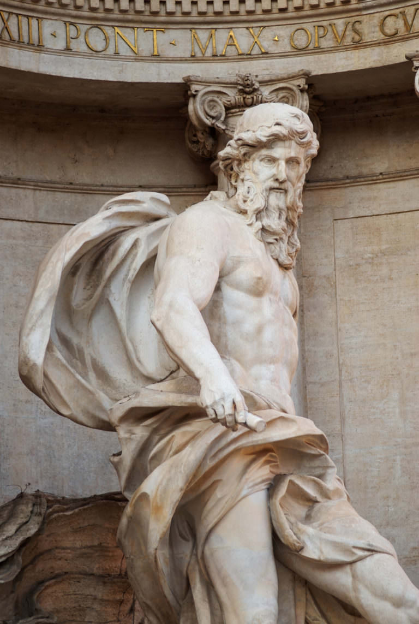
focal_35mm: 232
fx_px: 4037
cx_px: 210
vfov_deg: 8.8
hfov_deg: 5.9
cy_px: 312
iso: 100
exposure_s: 1/320
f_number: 3.2
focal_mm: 155
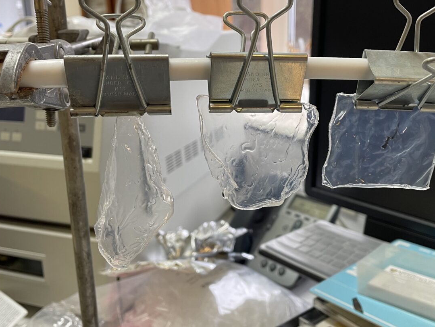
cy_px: 152
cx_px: 252
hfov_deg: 49.9
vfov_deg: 38.7
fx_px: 465
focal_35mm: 37
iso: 64
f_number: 1.6
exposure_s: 1/50
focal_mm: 4.2
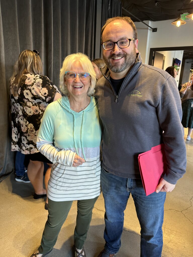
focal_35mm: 24
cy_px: 128
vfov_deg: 71.6
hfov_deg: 56.8
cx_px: 96
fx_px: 178
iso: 160
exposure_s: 1/60
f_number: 1.78
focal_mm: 6.86
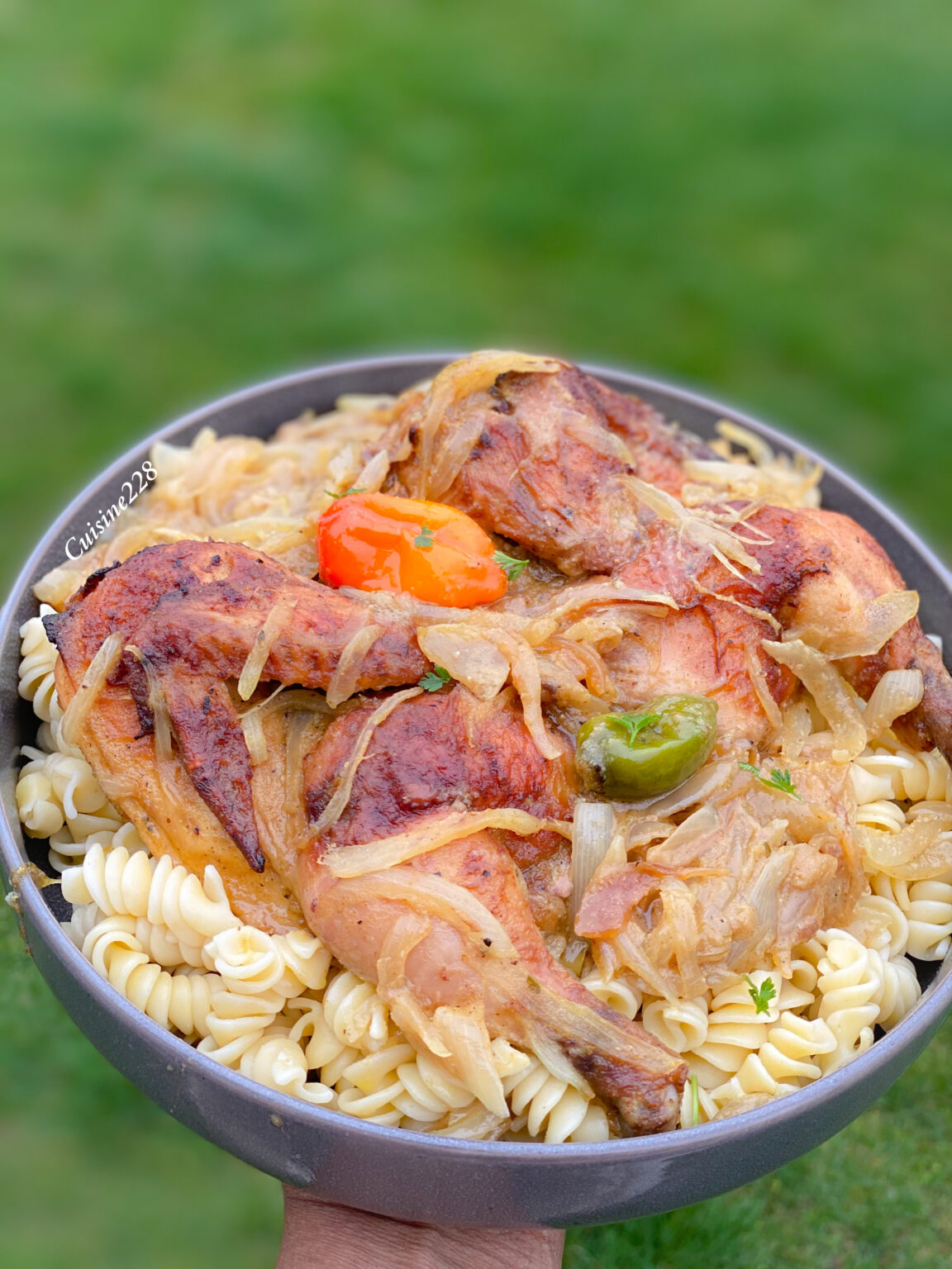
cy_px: 634
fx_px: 1907
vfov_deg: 36.8
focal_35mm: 52
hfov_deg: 28.0
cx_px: 476
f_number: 2
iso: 32
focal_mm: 6
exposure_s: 1/122
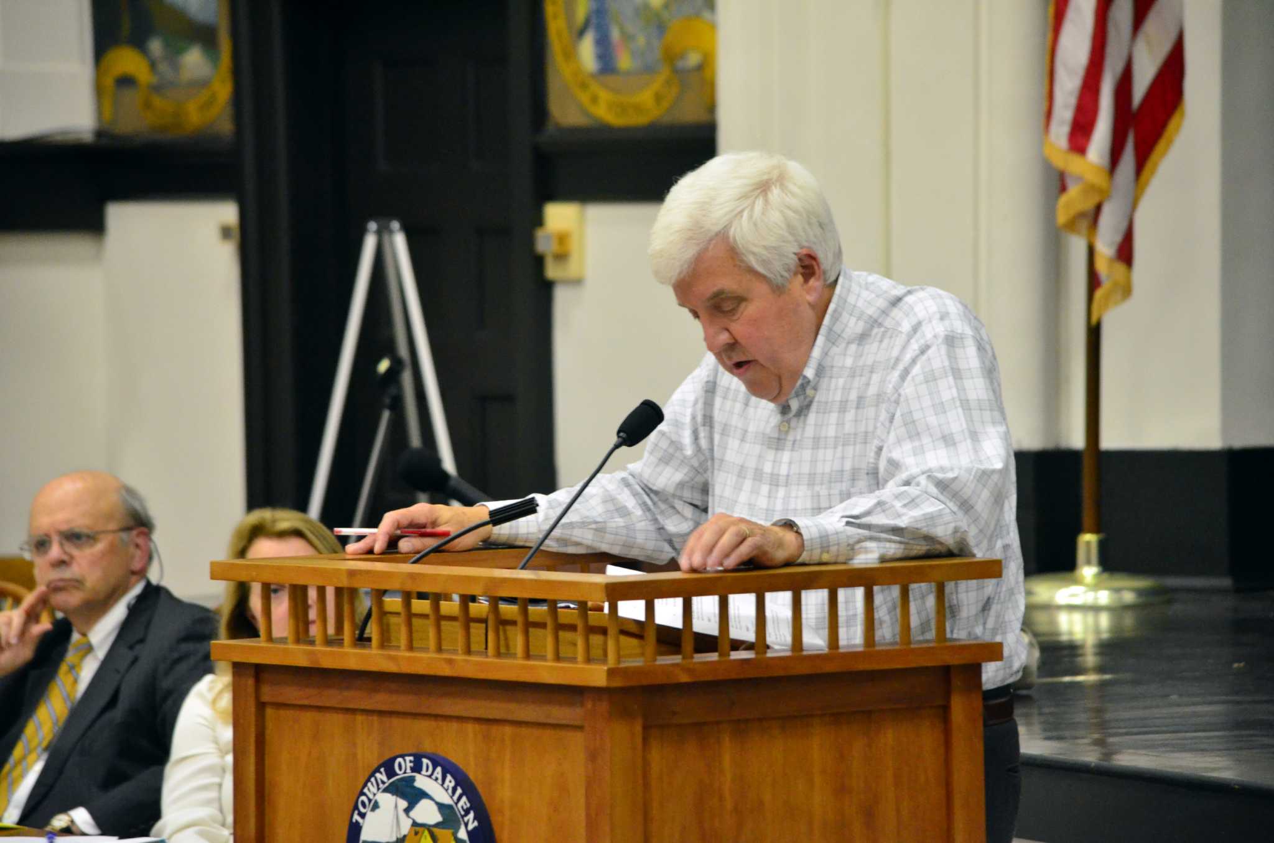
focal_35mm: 195
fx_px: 6886
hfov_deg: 10.6
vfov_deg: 7.0
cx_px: 637
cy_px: 422
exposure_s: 1/30
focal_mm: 130
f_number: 4.8
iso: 2200
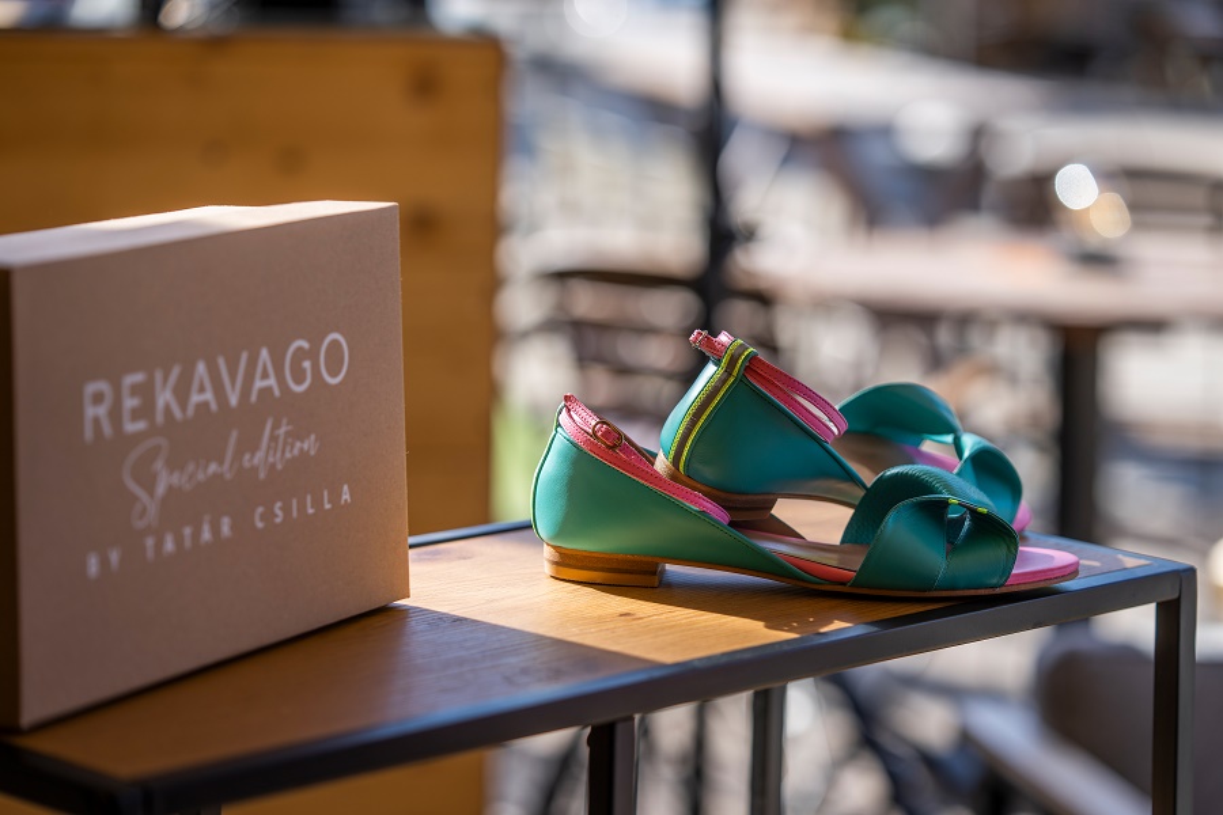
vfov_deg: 13.7
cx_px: 612
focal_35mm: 100
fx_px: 3397
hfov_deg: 20.4
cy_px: 408
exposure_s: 1/500
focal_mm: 100
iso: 100
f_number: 3.2
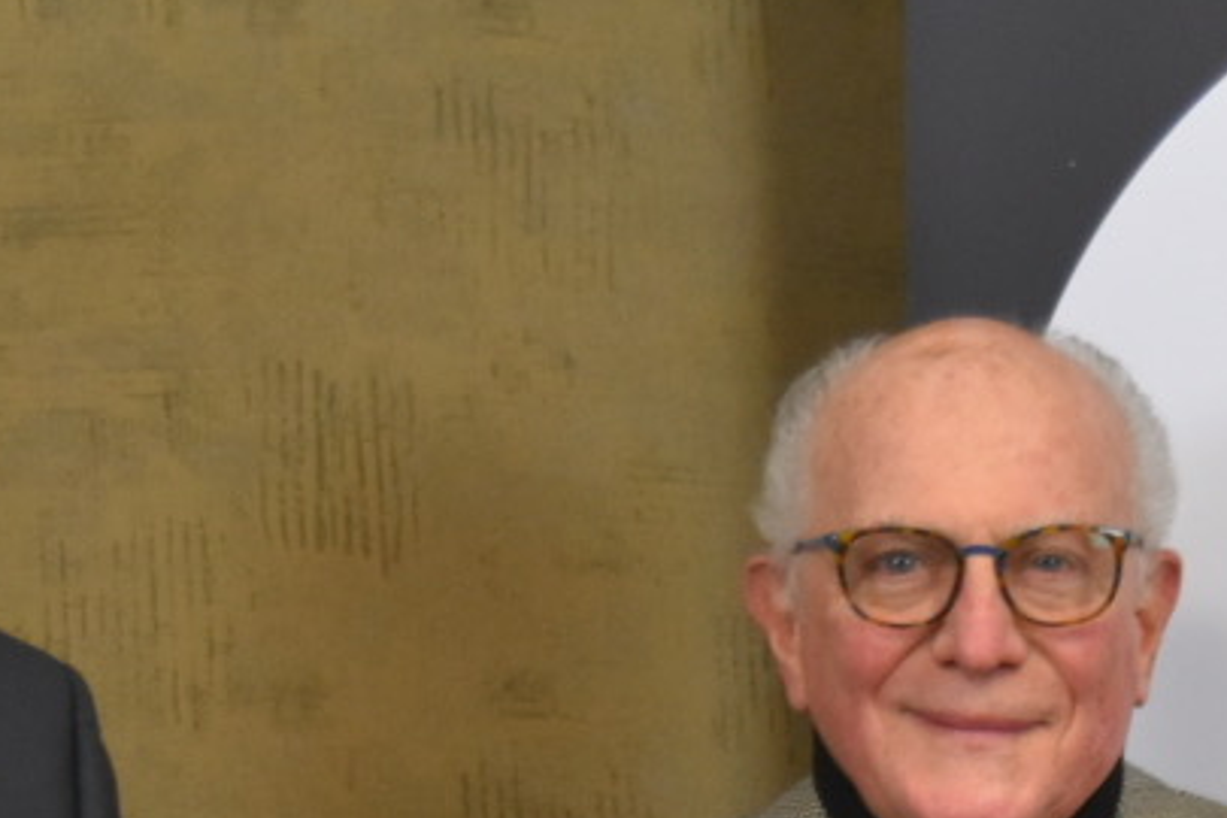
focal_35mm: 204
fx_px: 6952
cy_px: 1327
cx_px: 1009
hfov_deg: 10.1
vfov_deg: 6.6
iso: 800
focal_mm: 34
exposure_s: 1/60
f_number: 4.5
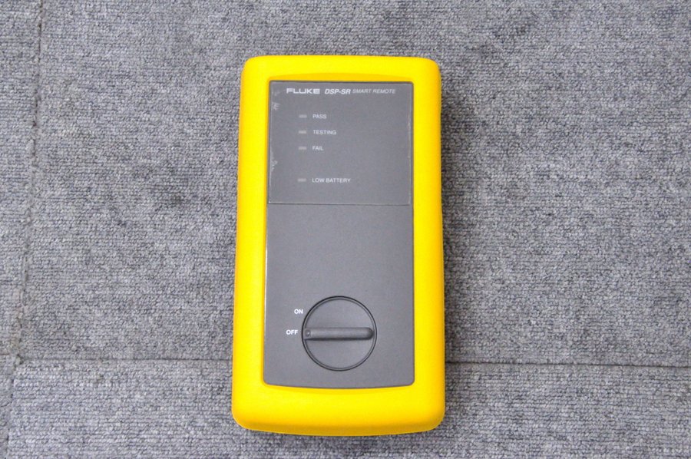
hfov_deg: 27.0
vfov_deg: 18.1
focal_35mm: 75
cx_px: 346
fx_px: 1438
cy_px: 230
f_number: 32
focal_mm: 50
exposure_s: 1/20
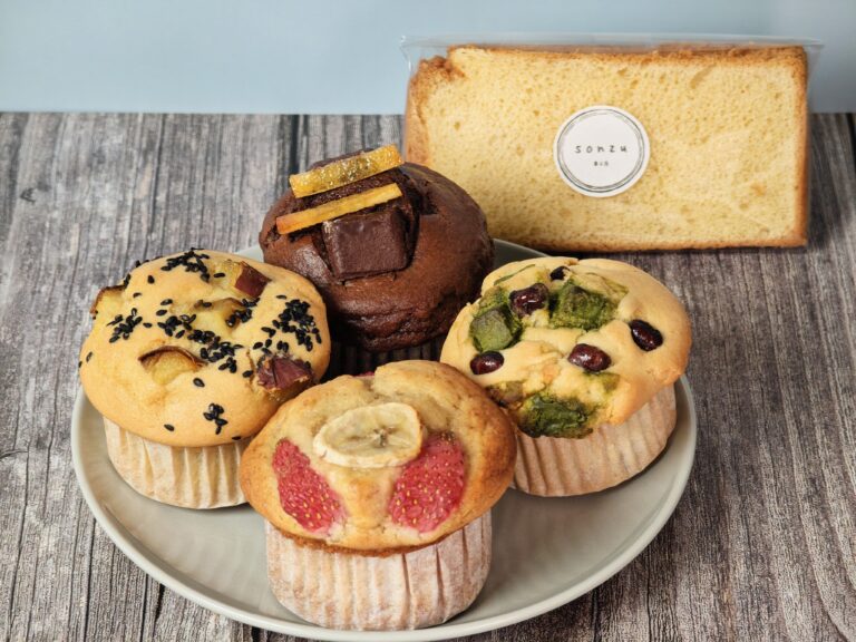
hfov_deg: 16.4
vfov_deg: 12.3
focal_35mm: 120
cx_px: 428
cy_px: 321
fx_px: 2967
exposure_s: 1/120
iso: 500
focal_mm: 19.4
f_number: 2.5
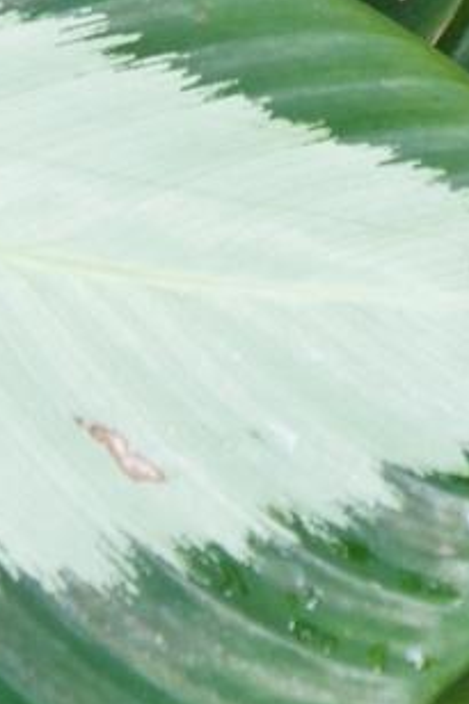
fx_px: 5614
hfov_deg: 4.8
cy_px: -565
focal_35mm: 287
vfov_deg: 7.0
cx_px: 388
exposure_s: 1/160
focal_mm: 40
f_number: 4.5
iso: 1000
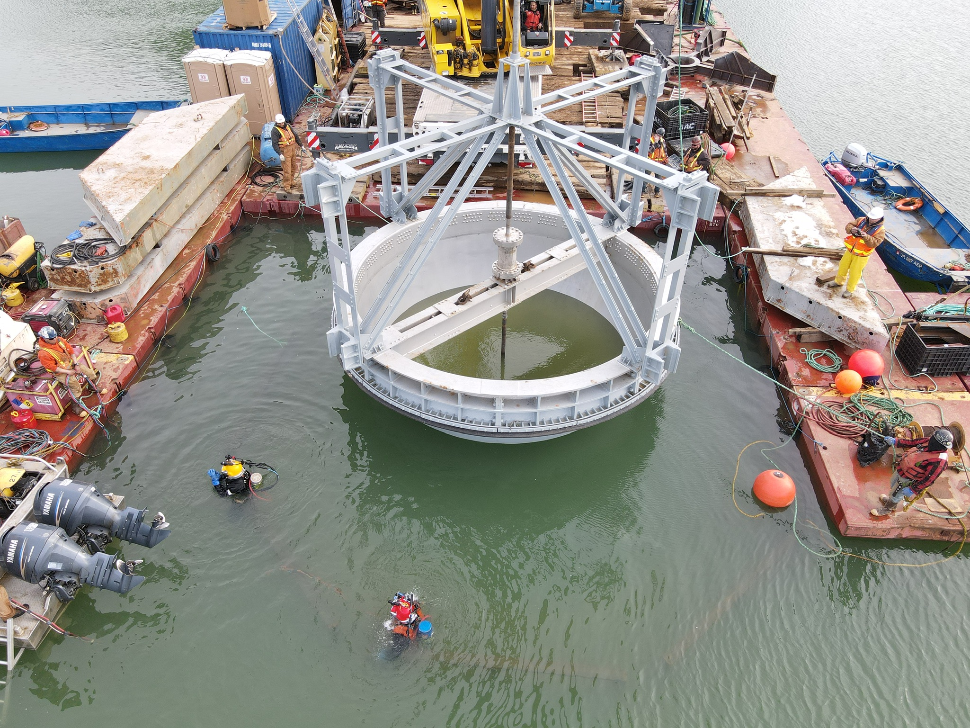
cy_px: 364
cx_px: 485
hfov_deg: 71.6
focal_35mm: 24
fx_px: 673
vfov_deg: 56.8
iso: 100
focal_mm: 4.5
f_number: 2.8
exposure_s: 1/160
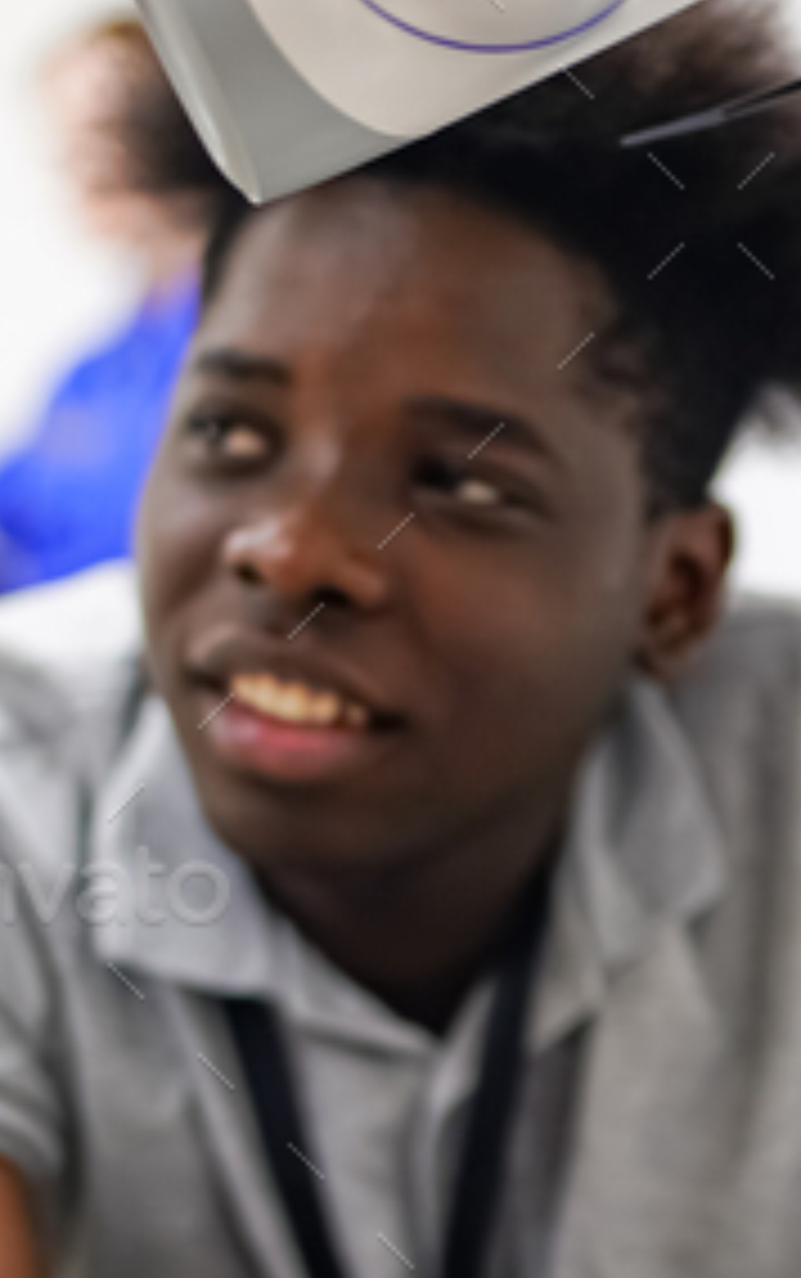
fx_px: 3869
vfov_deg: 18.7
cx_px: 688
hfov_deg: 11.8
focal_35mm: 111
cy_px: 857
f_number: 1.4
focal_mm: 35
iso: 100
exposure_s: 1/60
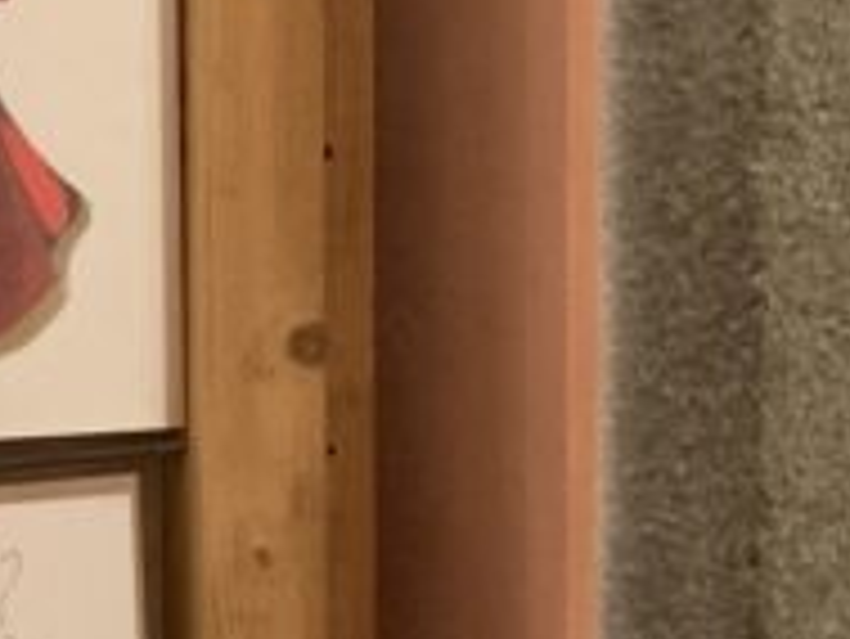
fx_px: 3464
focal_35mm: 141
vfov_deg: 10.4
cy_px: 670
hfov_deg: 12.5
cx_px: -805
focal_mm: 4.25
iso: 320
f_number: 1.8
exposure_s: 1/33
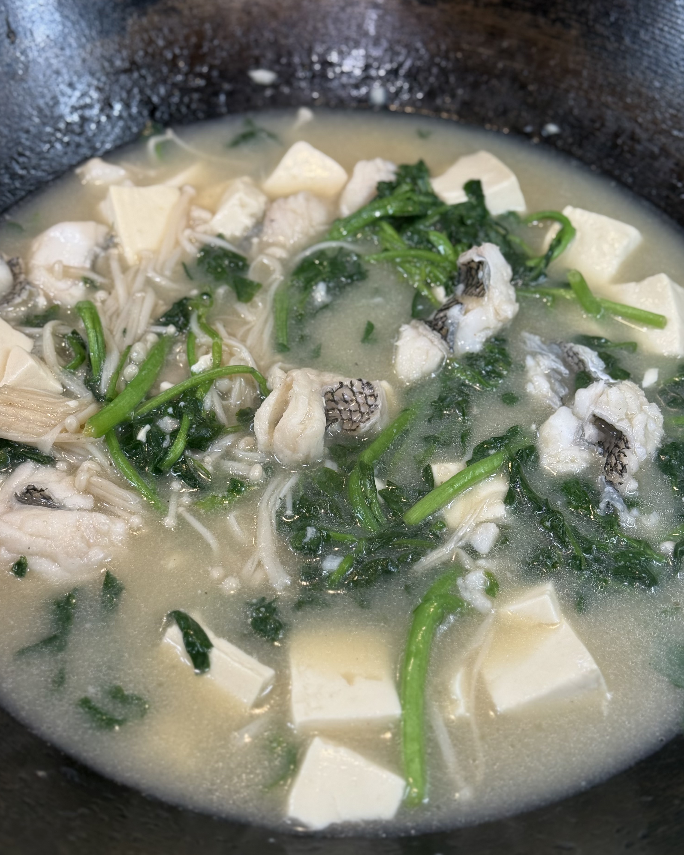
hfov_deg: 29.7
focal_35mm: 51
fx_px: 1291
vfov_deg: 36.7
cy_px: 425
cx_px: 339
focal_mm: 6.76
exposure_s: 1/60
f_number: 1.78
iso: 50
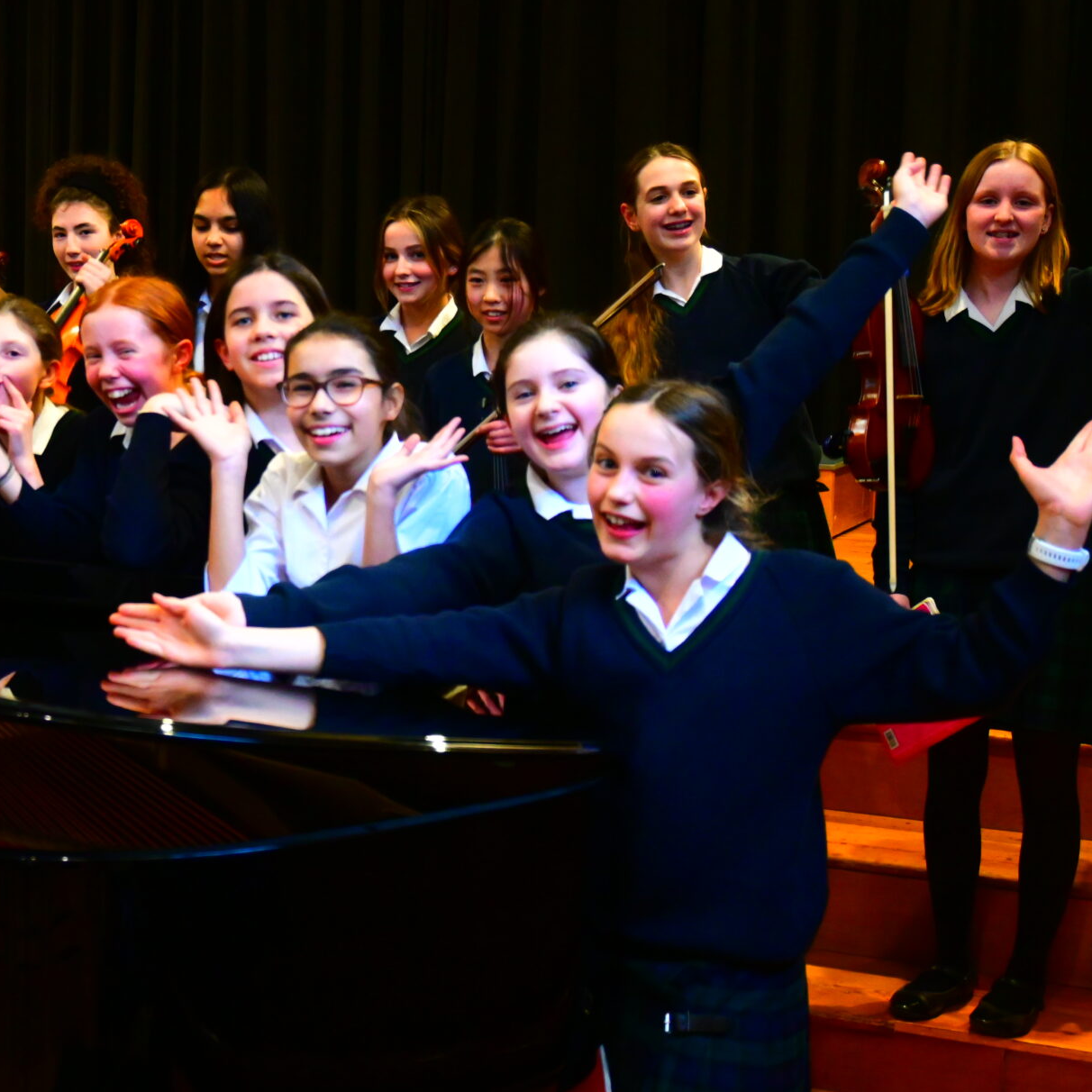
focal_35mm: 56
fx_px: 1999
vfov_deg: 30.5
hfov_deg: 30.0
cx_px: 250
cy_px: 505
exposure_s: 1/60
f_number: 4.5
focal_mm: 26
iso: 4500
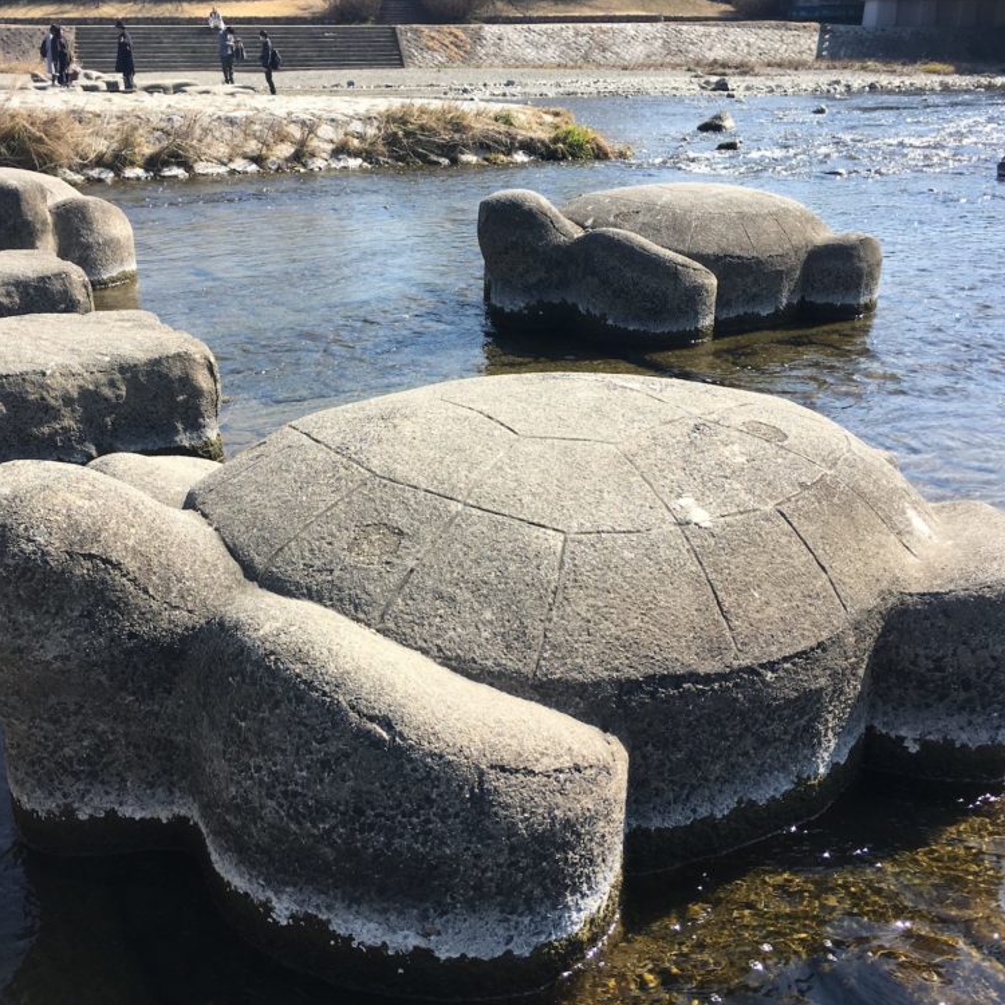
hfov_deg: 47.1
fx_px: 1150
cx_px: 426
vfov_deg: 47.2
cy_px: 502
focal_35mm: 35
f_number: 2.2
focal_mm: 4.15
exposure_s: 1/793
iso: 25
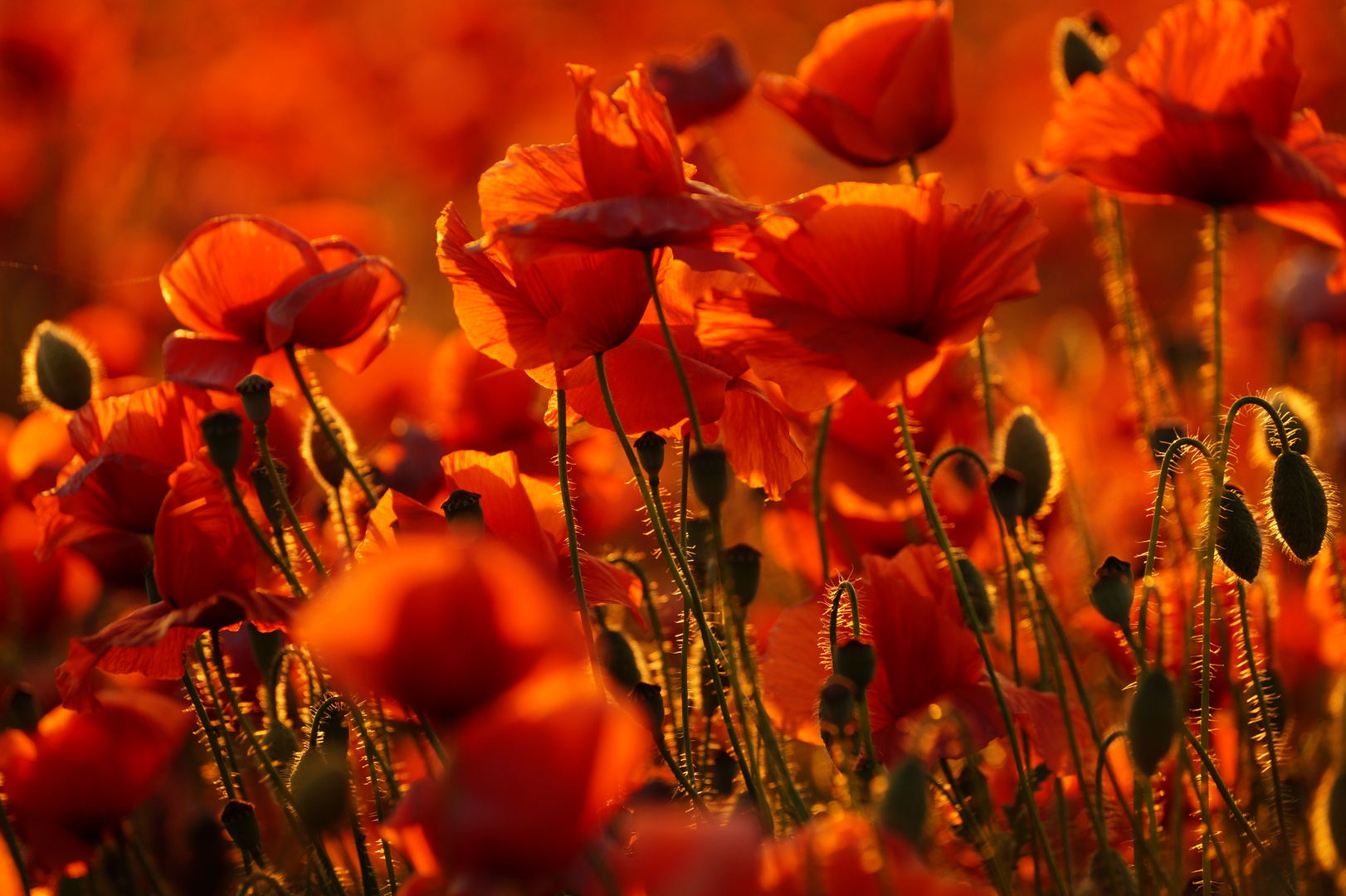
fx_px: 8409
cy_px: 448
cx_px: 673
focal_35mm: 225
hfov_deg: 9.2
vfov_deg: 6.1
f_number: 5
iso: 160
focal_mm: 150
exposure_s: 1/250
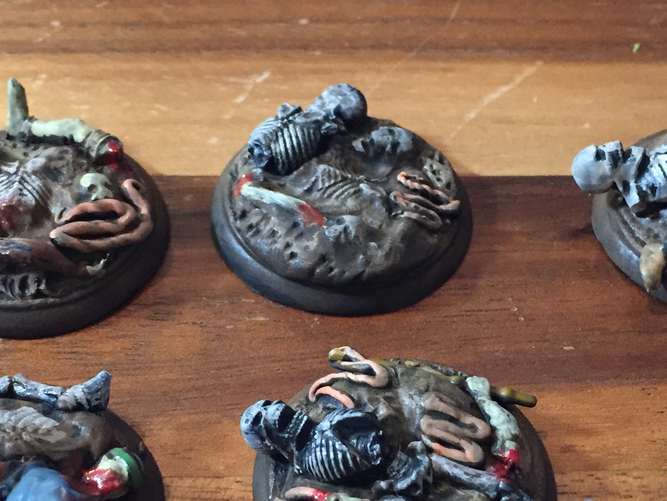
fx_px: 1272
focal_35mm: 66
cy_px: 361
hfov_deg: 29.4
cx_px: 376
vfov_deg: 22.1
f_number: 2.2
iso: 250
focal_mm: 4.15
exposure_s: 1/15
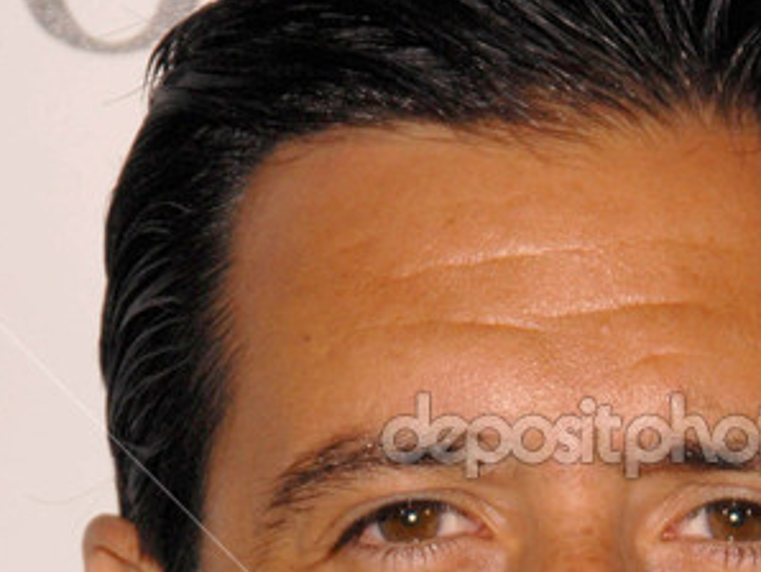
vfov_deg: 3.2
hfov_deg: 4.2
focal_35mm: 471
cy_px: 946
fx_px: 10355
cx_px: 617
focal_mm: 95
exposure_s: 1/200
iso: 320
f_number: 8
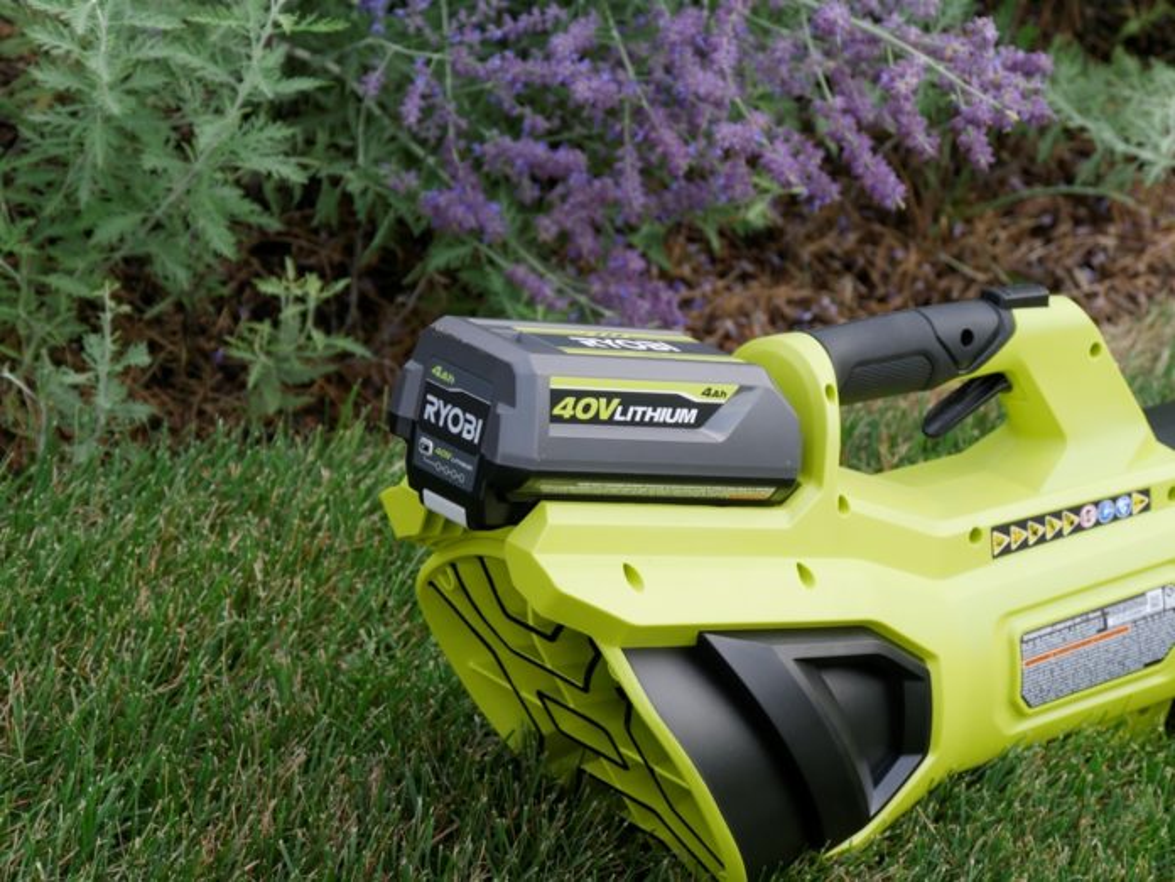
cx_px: 588
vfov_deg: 12.1
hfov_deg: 16.1
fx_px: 4141
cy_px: 441
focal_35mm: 122
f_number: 5.2
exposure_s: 1/320
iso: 200
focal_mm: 61
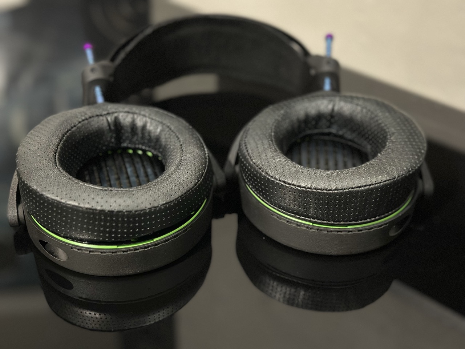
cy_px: 174
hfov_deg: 39.7
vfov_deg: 30.3
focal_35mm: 48
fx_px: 645
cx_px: 232
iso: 1000
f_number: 1.78
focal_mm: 6.86
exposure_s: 1/17
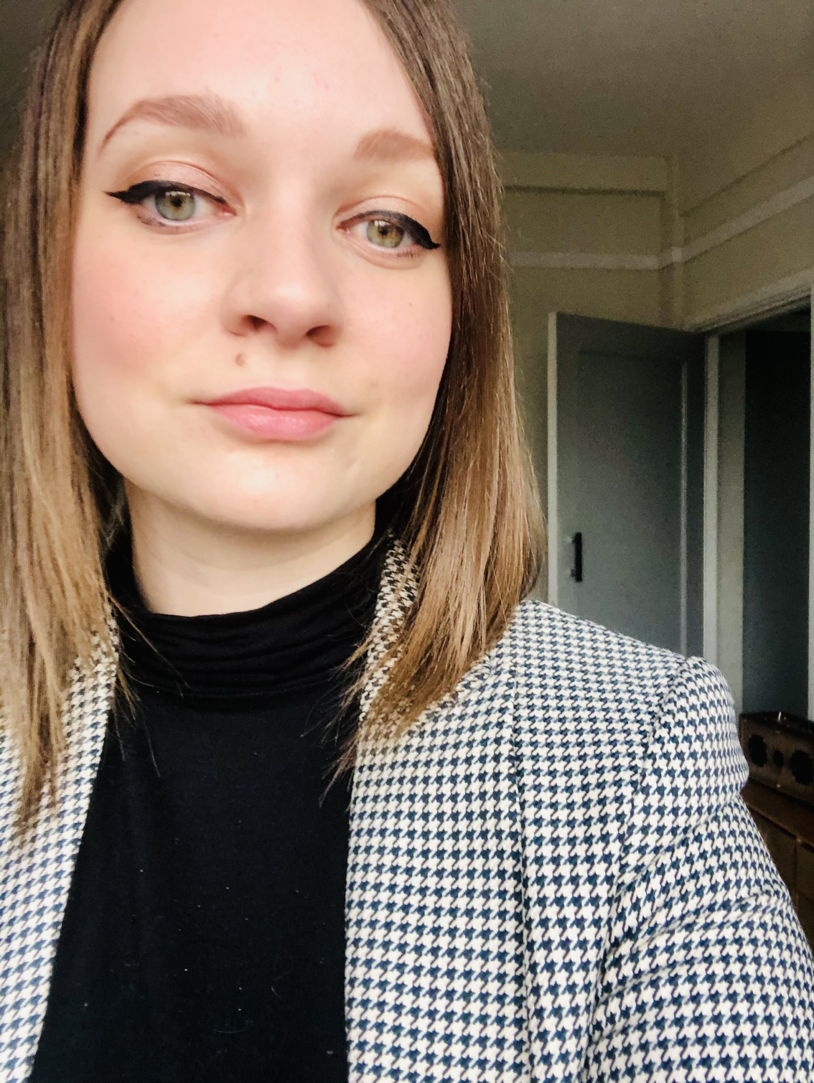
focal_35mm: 32
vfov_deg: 56.8
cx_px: 407
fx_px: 1002
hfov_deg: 44.2
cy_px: 542
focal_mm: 2.87
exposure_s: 1/120
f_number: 2.2
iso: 100
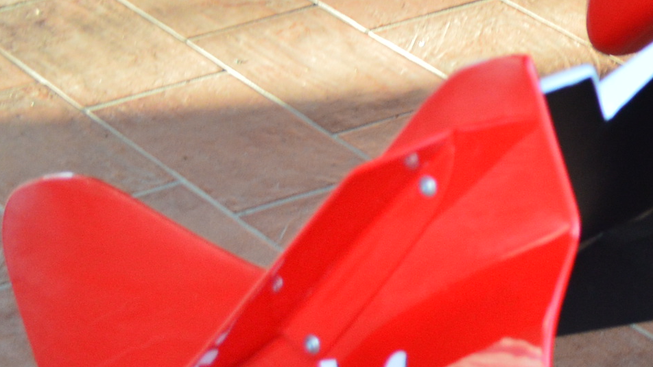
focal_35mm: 174
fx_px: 3006
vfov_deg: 7.0
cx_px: 902
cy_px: 19
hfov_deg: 12.0
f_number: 5
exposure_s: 1/50
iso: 800
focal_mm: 35
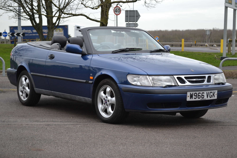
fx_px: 543
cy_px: 79
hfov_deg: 24.6
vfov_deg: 16.6
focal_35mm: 82
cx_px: 118
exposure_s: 1/30
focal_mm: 55
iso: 400
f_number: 5.6
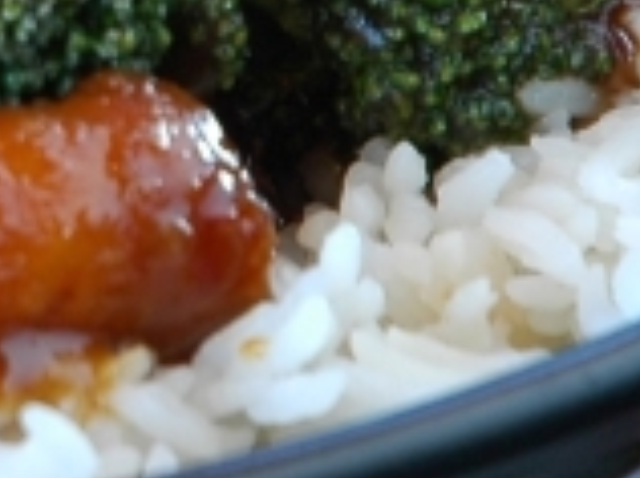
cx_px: -271
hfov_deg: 3.1
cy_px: -348
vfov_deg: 2.3
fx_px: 11796
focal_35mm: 639
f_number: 6.3
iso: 250
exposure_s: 1/6
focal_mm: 70
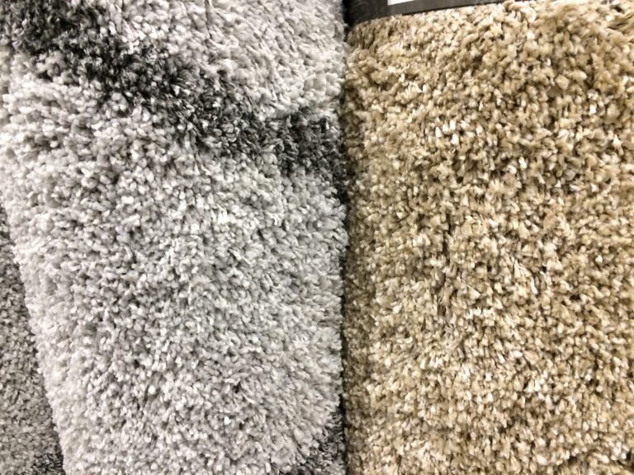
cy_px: 238
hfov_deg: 61.7
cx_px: 317
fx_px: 531
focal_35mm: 29
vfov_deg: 48.2
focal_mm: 4.15
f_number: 2.2
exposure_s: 1/33
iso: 125
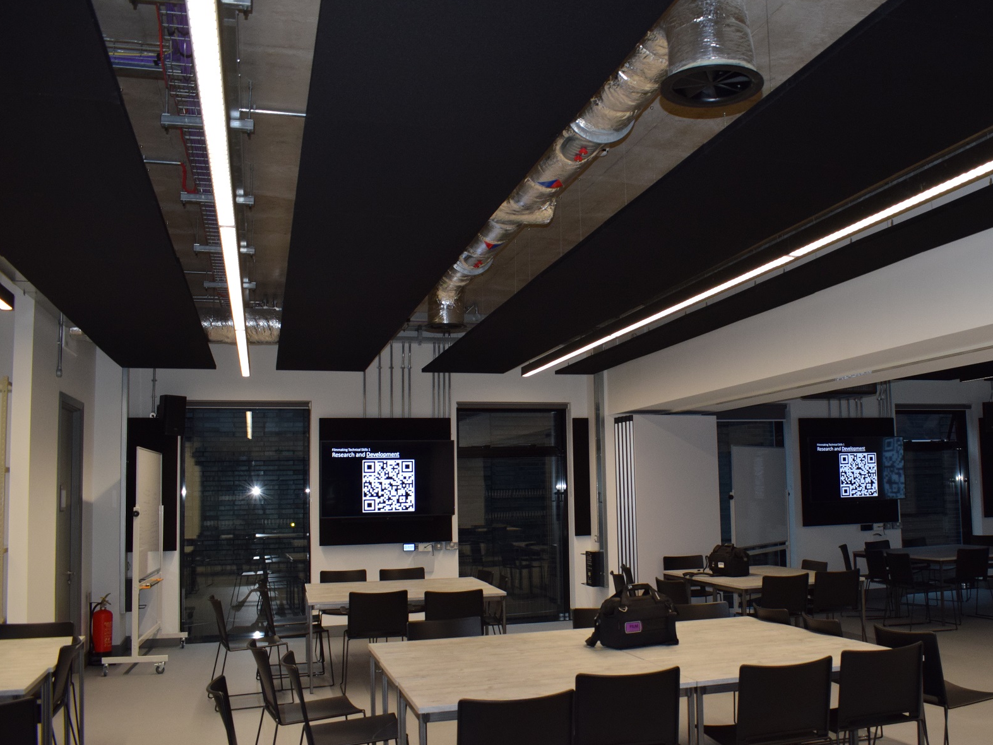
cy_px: 386
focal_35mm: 33
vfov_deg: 42.9
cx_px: 604
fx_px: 947
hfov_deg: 54.9
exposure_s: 1/100
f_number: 5
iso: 800
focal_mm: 18
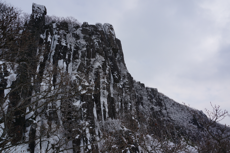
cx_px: 115
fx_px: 153
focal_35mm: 24
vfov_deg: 53.0
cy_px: 76
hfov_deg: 73.8
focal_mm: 16
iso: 100
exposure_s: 1/125
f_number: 13
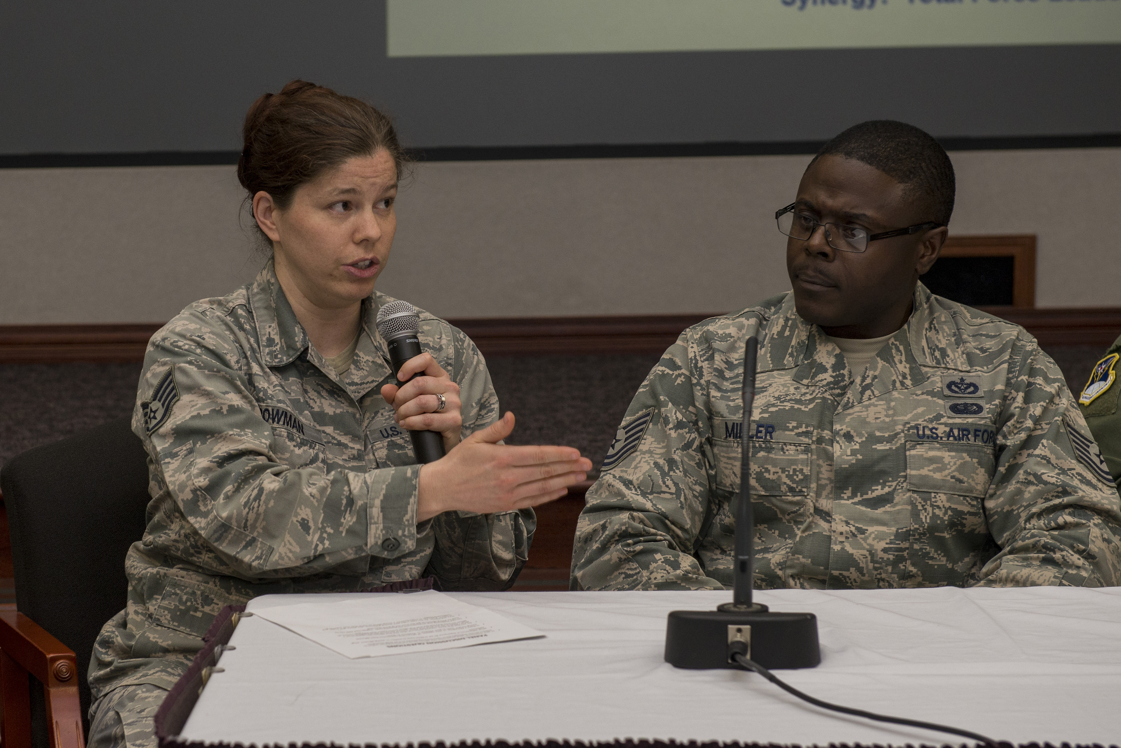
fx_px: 2180
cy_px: 374
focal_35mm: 70
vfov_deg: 19.5
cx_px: 560
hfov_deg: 28.8
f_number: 5.6
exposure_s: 1/160
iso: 800
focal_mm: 70
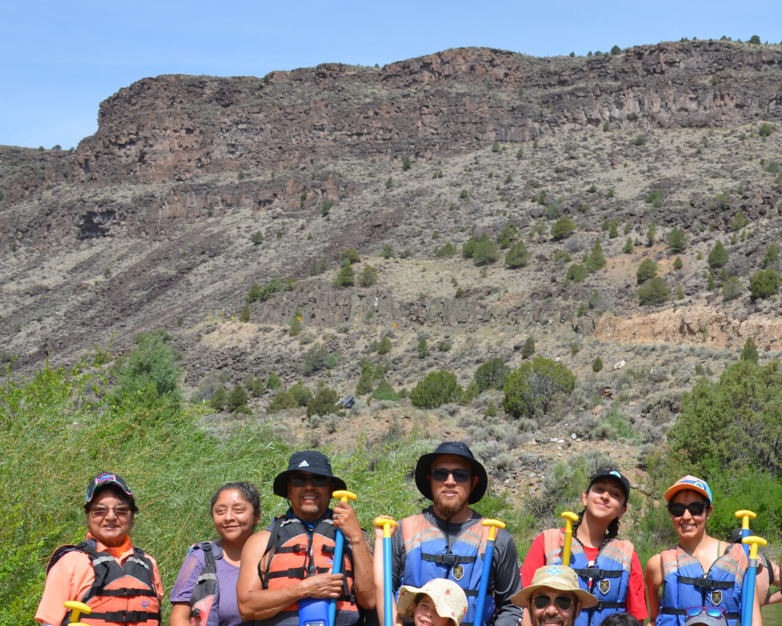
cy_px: 459
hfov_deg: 27.7
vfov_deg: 22.6
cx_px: 634
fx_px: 1551
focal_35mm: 67
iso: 110
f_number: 8
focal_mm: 24
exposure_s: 1/250
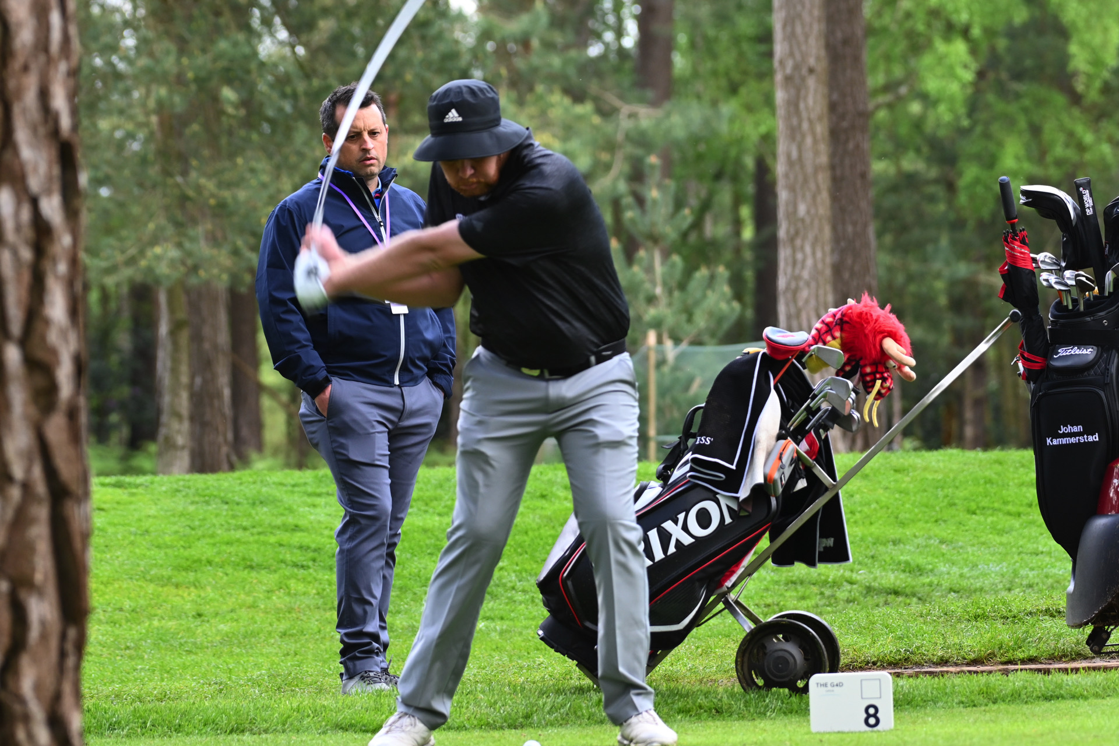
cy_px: 373
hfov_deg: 6.9
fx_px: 9324
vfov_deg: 4.6
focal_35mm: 300
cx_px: 560
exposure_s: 1/250
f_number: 5.6
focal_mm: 200
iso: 900
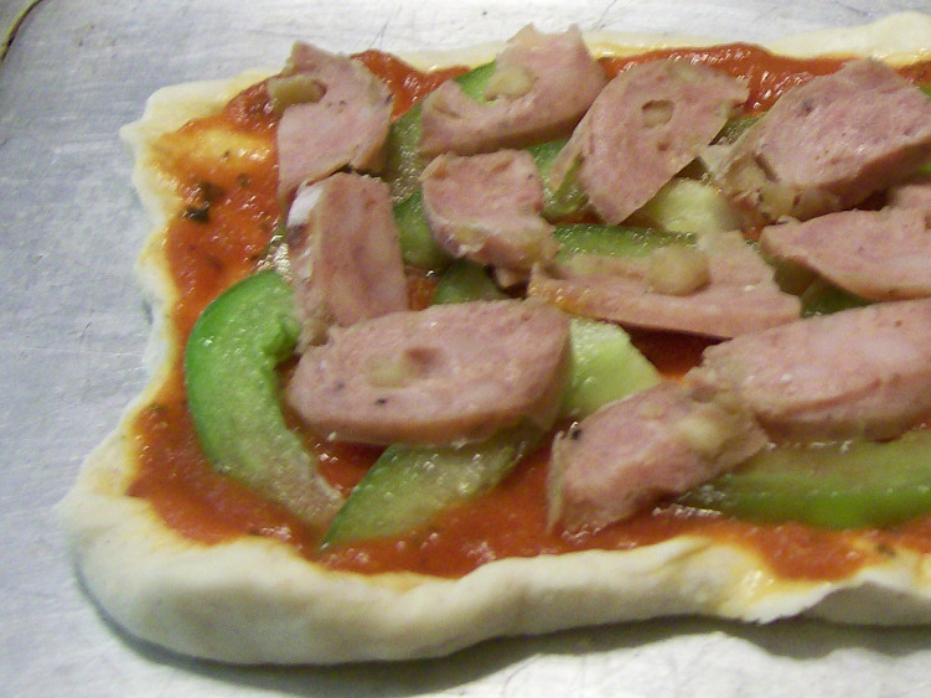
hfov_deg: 27.2
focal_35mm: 69
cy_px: 203
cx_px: 834
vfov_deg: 21.2
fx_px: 1855
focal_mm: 6
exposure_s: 1/9.29
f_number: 2.7
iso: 160
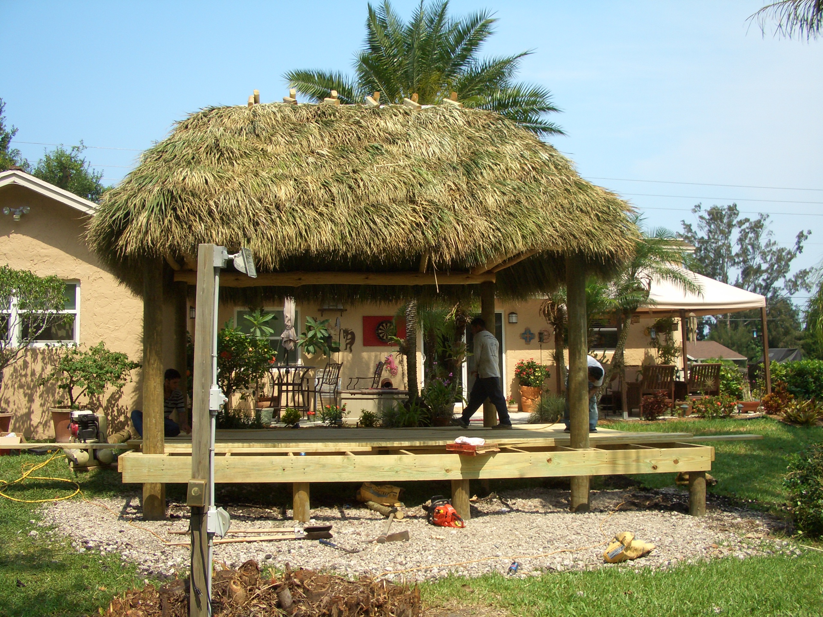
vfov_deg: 40.7
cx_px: 412
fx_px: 832
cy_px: 308
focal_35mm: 35
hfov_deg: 52.6
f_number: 4.3
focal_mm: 5.8
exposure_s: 1/400
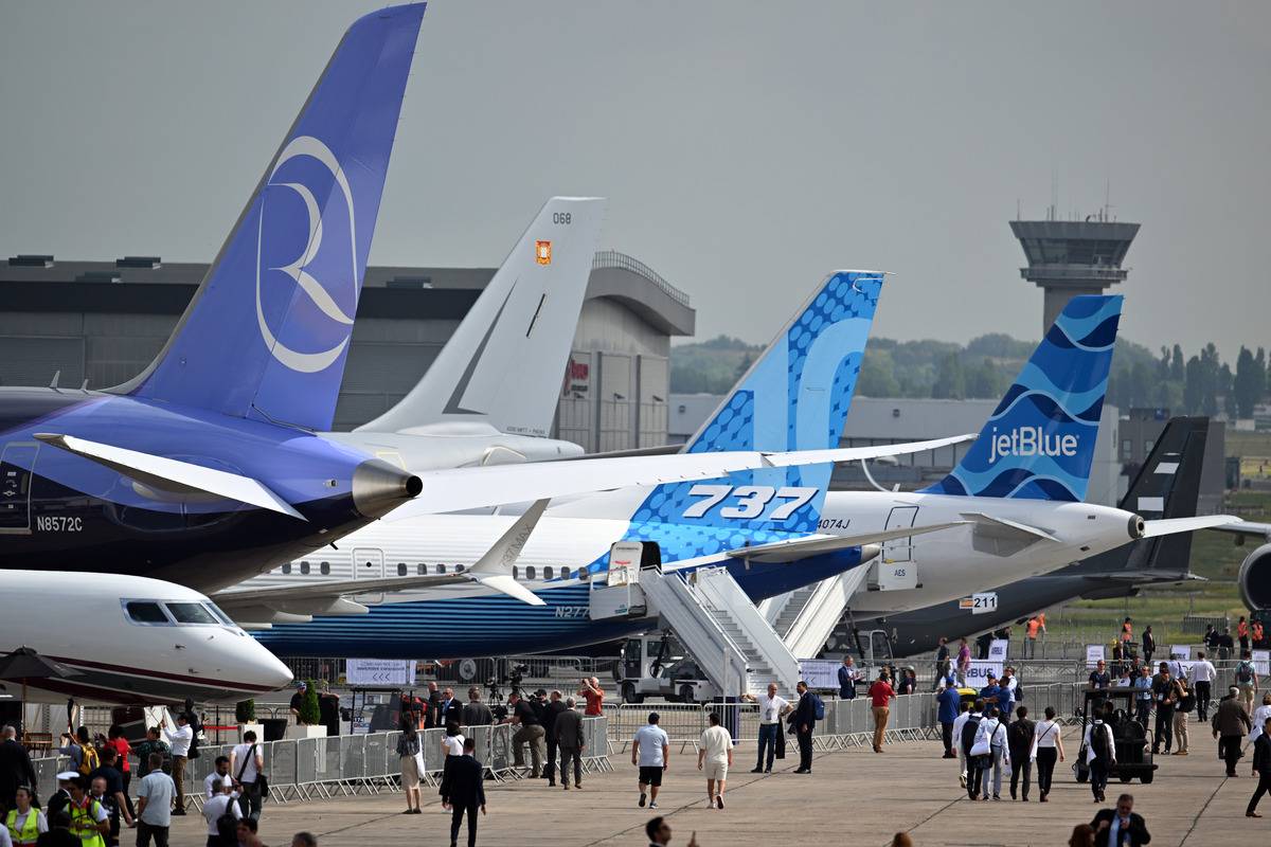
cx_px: 636
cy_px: 424
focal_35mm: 400
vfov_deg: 3.4
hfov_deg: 5.2
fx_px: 14121
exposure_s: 1/1000
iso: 64
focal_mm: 400
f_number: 4.5
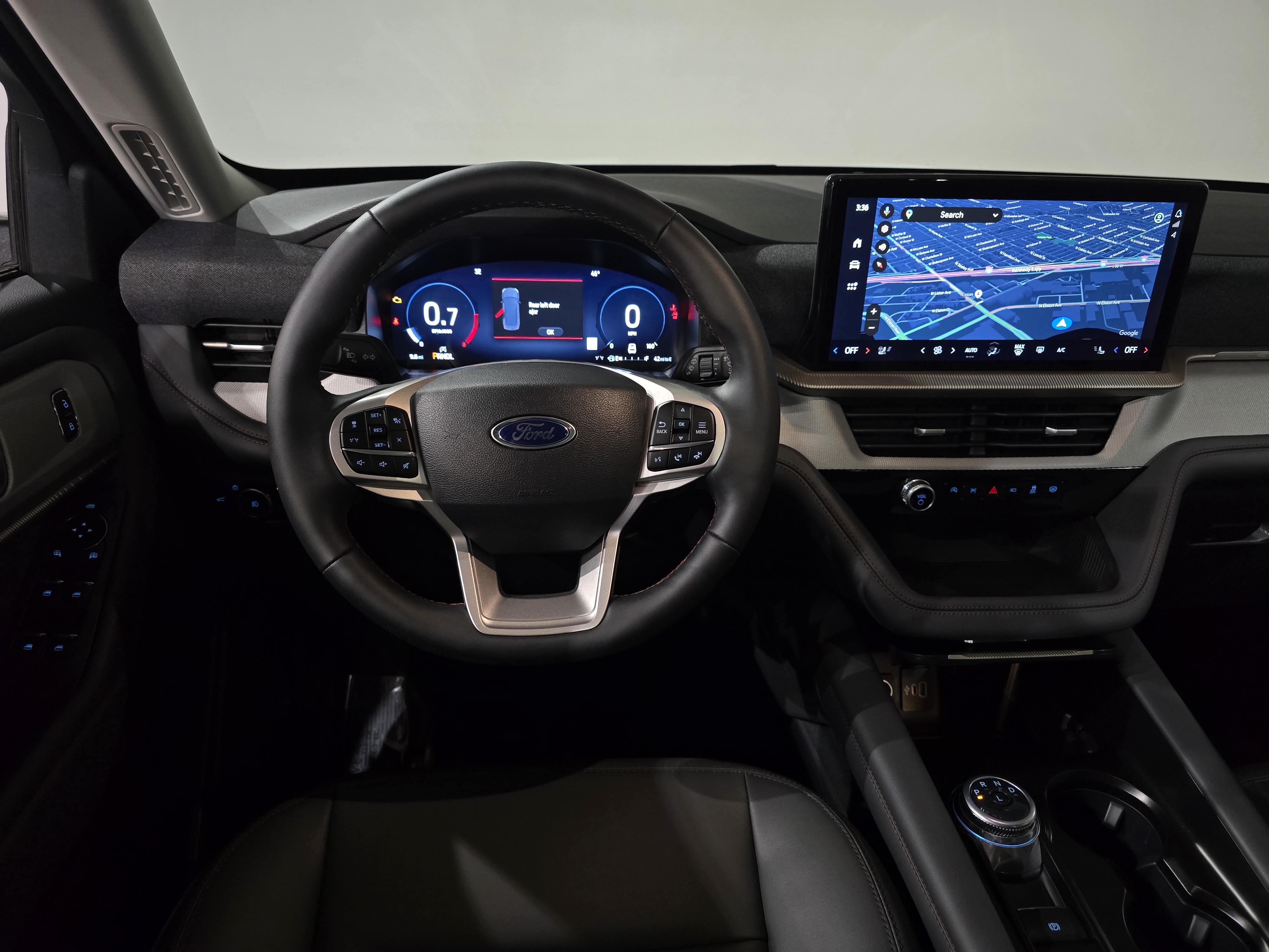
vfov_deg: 58.9
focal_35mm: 23
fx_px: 843
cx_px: 634
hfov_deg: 73.9
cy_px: 476
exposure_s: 1/120
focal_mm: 6.3
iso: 500
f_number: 1.7
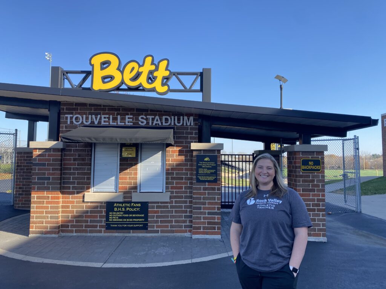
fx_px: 290
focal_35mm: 26
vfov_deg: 53.1
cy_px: 144
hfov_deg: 67.3
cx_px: 193
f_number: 1.8
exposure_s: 1/1135
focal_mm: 4.25
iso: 32
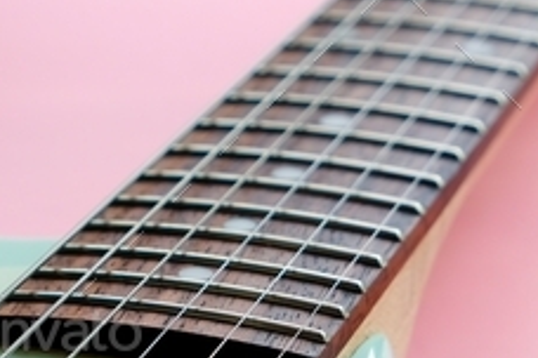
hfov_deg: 9.6
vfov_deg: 6.3
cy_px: 444
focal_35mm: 215
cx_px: 382
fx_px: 3213
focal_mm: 55
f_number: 5.6
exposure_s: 1/320
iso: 200
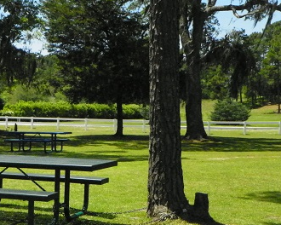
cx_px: 95
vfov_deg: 22.1
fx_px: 574
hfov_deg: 27.4
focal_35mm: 69
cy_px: 137
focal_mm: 9.2
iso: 800
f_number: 8
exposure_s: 1/1600
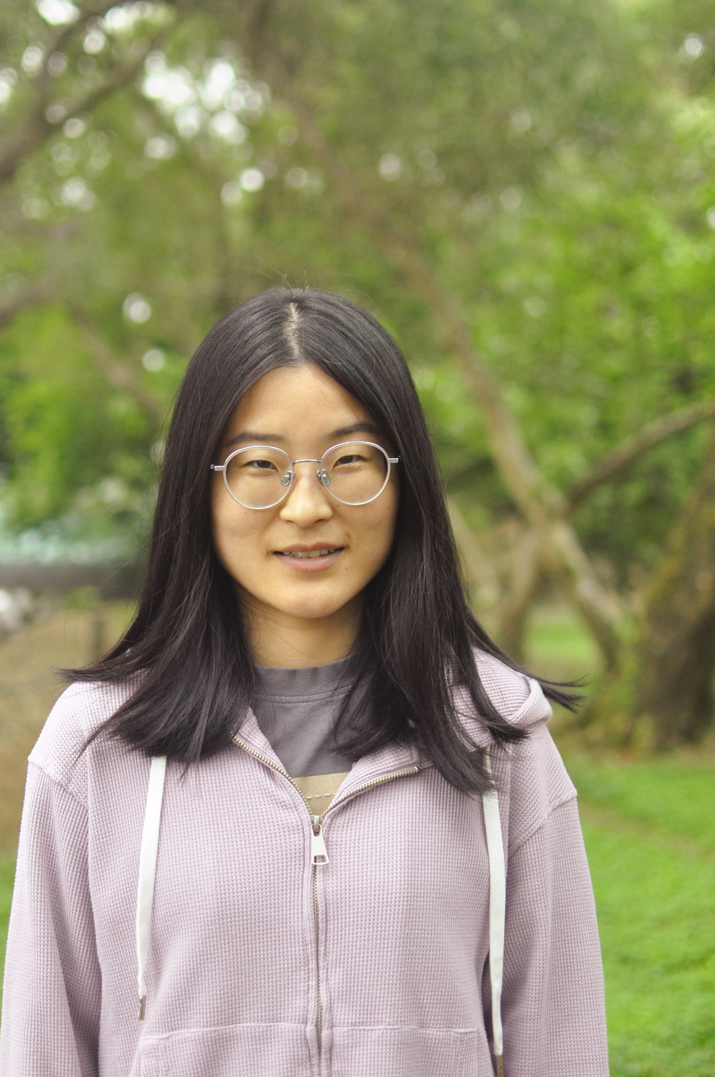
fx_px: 1929
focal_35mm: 65
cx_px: 326
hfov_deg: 21.0
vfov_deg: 31.2
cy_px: 530
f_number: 2.5
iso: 640
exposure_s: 1/320
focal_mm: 35
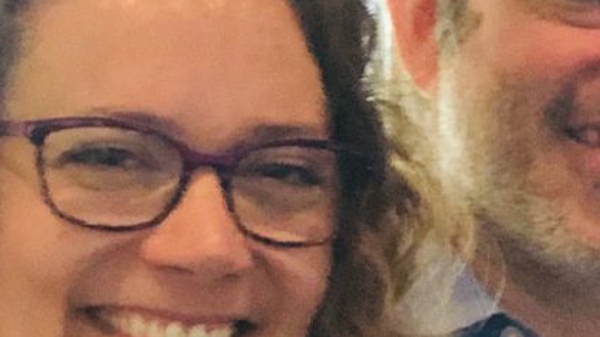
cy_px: 251
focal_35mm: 304
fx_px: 4836
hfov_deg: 6.9
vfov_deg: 4.0
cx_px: 1201
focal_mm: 6.6
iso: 400
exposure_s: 1/30
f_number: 2.8
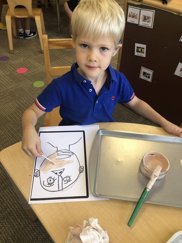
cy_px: 122
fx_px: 196
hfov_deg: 49.7
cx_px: 91
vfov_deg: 63.4
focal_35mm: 28
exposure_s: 1/120
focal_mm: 4
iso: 50
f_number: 1.8
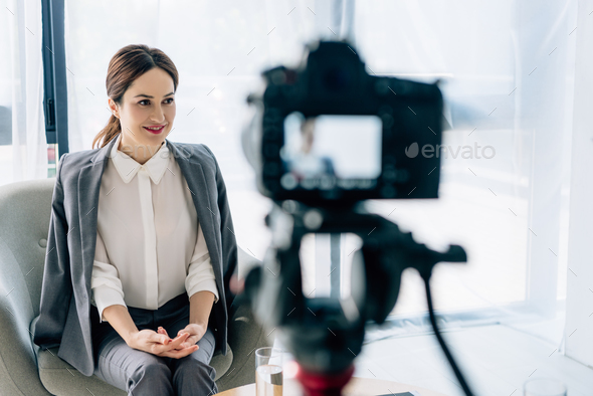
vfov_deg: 26.0
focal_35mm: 52
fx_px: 857
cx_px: 296
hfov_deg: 38.2
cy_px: 198
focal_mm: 52
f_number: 3.5
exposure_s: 1/200
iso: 100
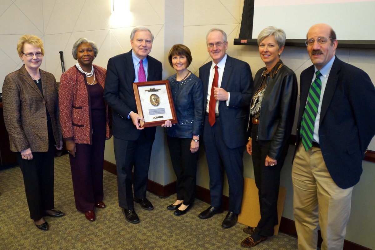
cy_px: 125
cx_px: 188
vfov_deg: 48.0
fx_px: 281
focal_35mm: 27
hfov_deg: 67.4
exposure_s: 1/125
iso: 1600
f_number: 3.5
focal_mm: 18
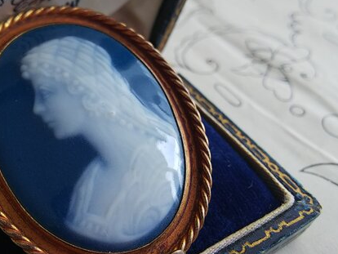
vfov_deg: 41.8
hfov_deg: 52.4
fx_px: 332
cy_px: 125
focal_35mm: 34
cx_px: 101
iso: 40
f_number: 1.94
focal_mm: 3.4
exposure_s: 1/120
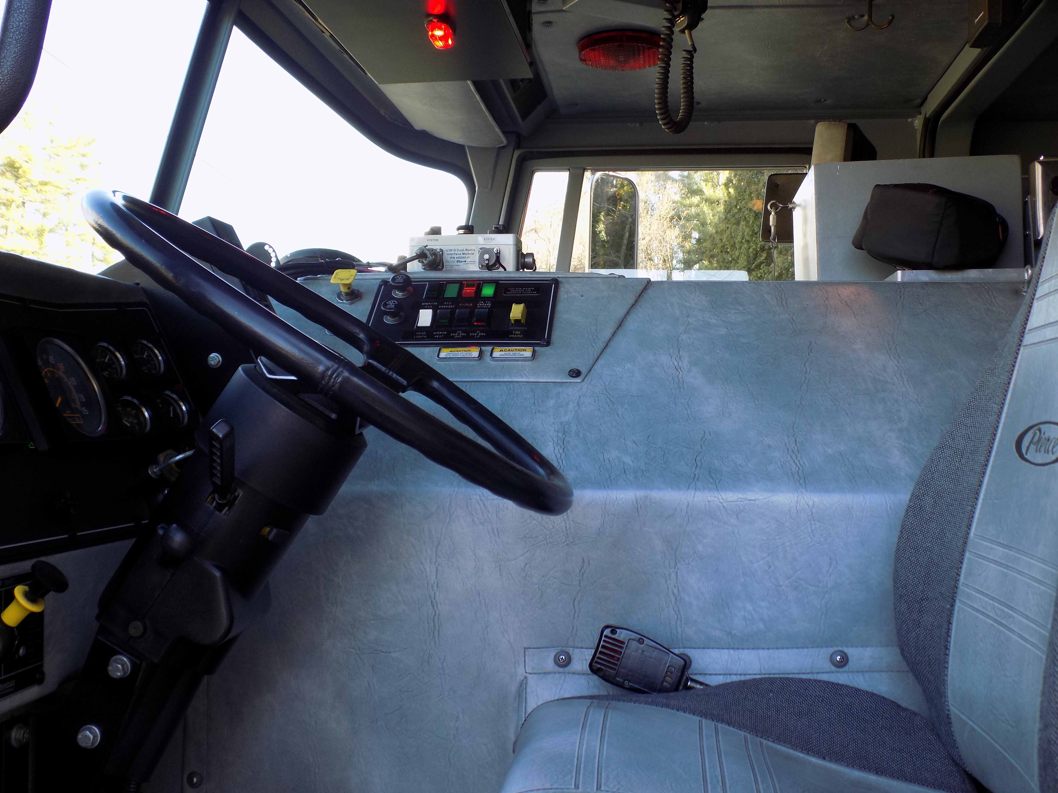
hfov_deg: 50.1
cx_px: 529
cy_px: 396
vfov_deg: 38.7
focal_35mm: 37
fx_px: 1131
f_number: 3.5
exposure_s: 1/30
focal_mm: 6.6
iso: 80
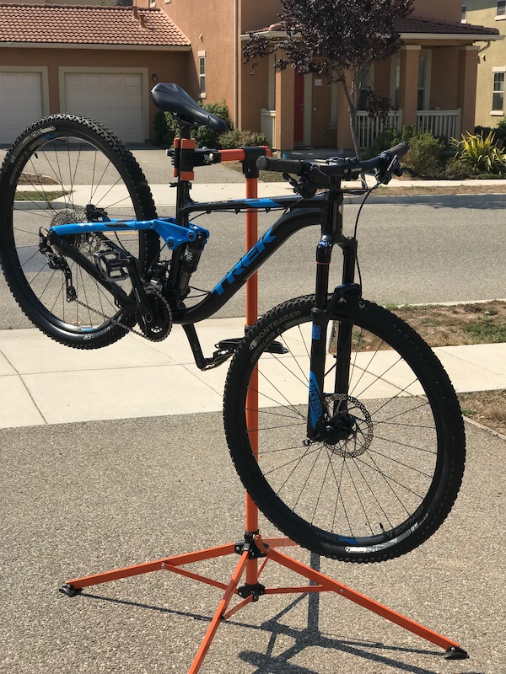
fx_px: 1111
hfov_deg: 25.7
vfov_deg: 33.8
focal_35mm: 57
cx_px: 253
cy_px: 337
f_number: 2.8
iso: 20
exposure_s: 1/997
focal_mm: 6.6
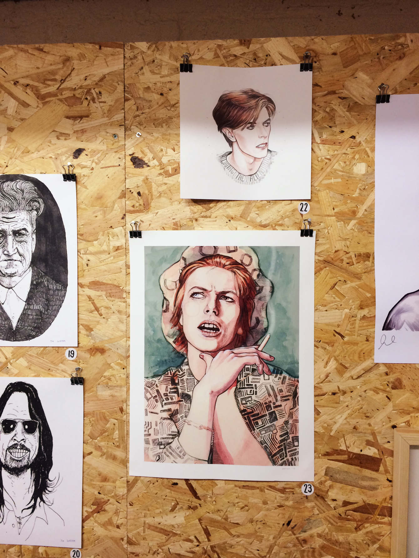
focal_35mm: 29
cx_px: 210
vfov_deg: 61.7
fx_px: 468
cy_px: 279
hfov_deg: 48.2
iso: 64
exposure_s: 1/33
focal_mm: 4.15
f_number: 2.2
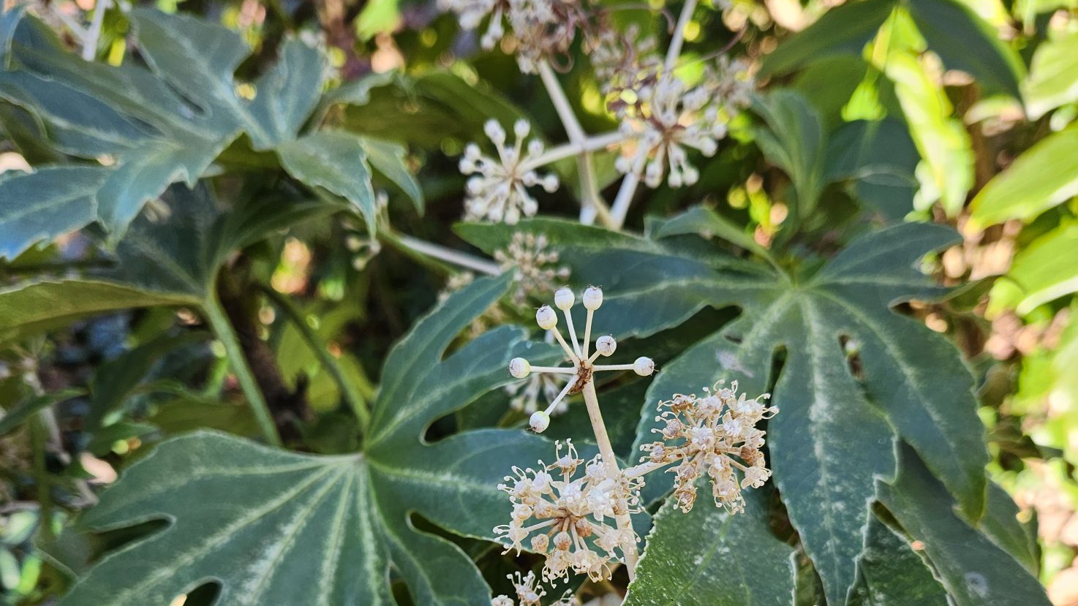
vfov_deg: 32.1
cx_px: 537
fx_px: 972
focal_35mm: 34
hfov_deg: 58.0
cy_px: 597
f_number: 1.8
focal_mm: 5.54
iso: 64
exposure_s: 1/182
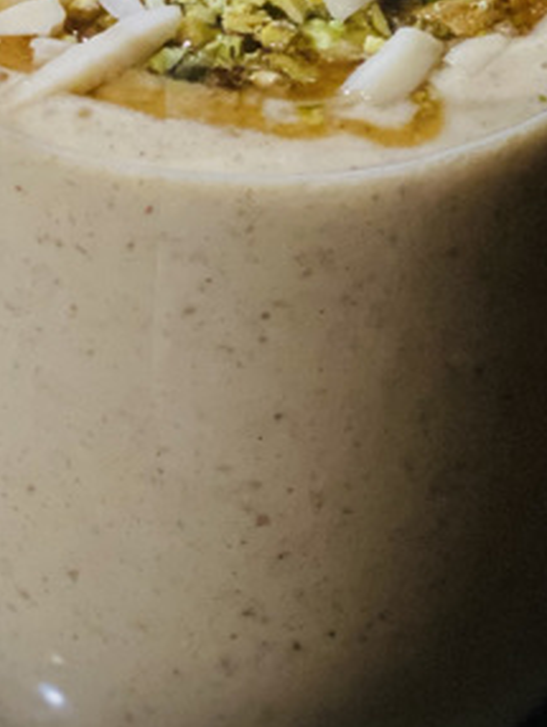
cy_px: 165
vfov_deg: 10.6
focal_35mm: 186
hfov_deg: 8.0
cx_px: 262
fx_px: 3913
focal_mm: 6
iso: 400
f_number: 2
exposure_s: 1/24
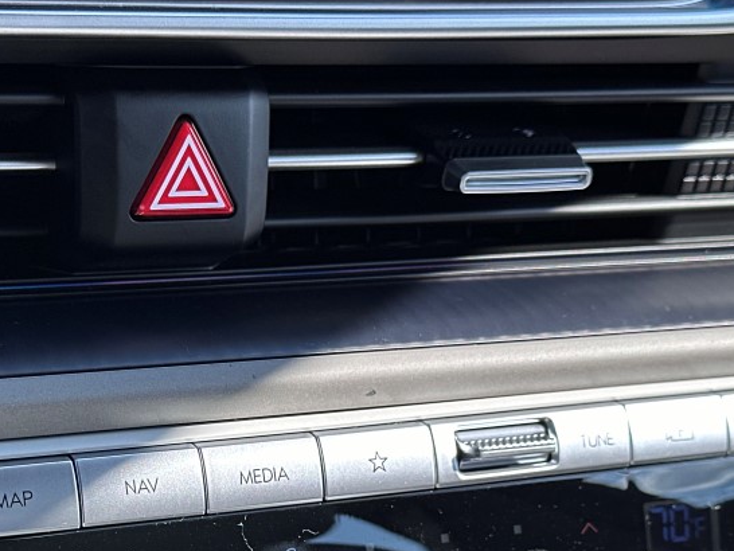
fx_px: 1909
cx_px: 211
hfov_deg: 21.6
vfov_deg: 16.2
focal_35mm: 90
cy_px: 491
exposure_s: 1/694
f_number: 1.78
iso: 64
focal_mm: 6.86
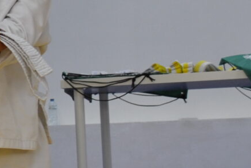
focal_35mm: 168
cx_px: -196
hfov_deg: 11.4
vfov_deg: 8.2
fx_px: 1173
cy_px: 17
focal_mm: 24
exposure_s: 1/40
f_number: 4
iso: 200
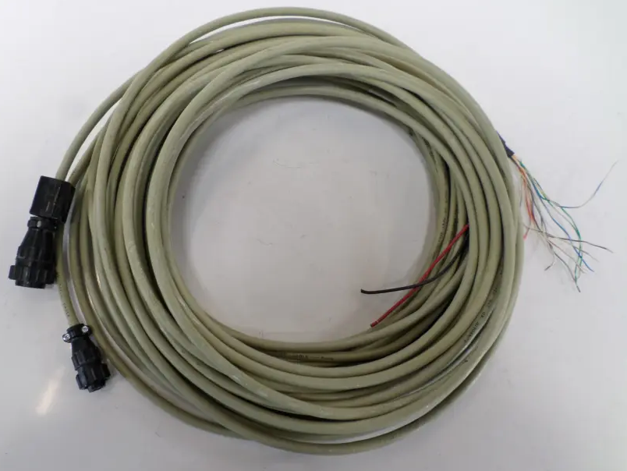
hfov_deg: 63.3
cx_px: 280
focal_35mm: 28
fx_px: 507
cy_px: 232
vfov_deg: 49.8
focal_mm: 4.5
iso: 80
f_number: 2.5
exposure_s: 1/60
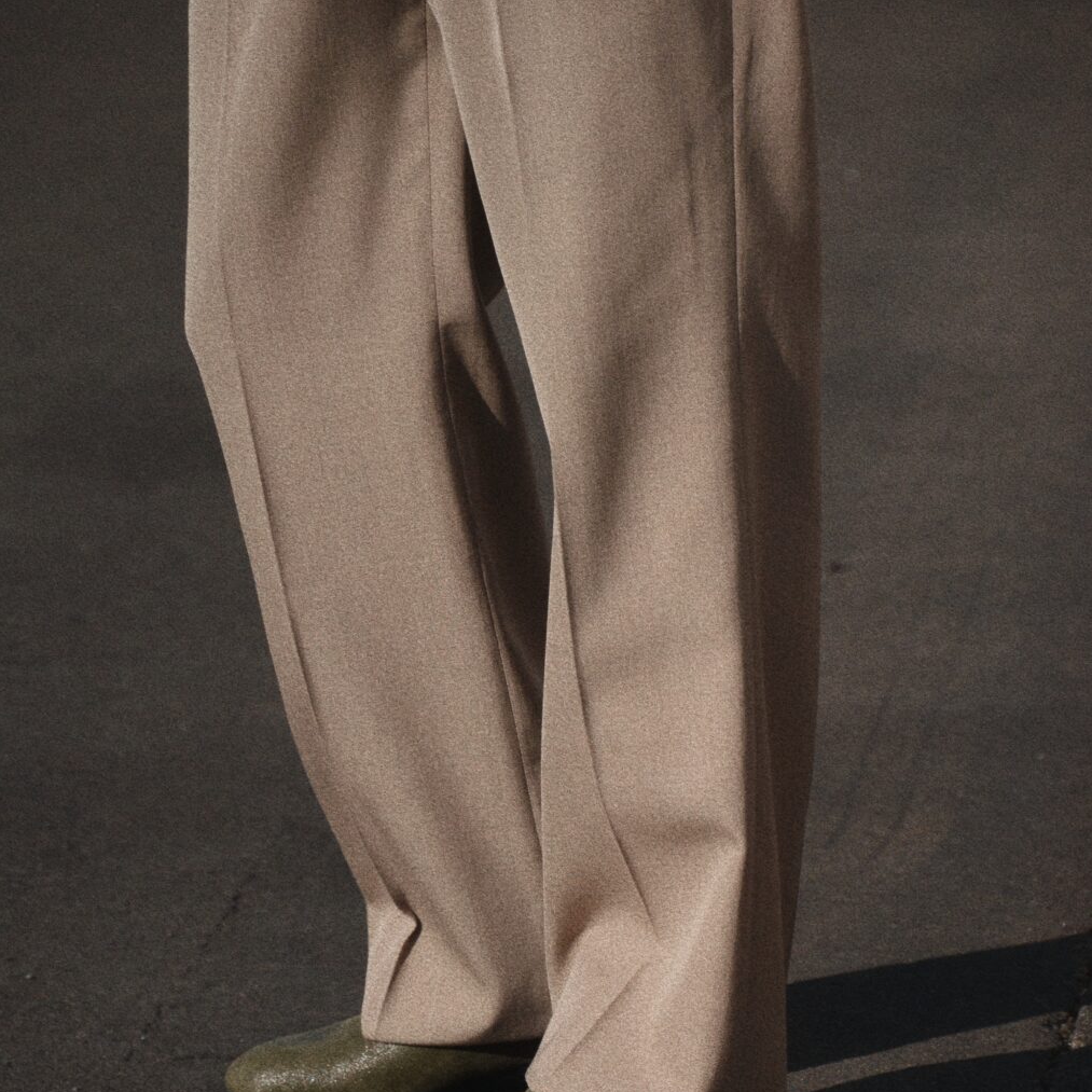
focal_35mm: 338
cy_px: 735
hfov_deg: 5.2
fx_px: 12051
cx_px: 546
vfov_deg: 5.2
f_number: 6
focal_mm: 175
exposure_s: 1/8000
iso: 800
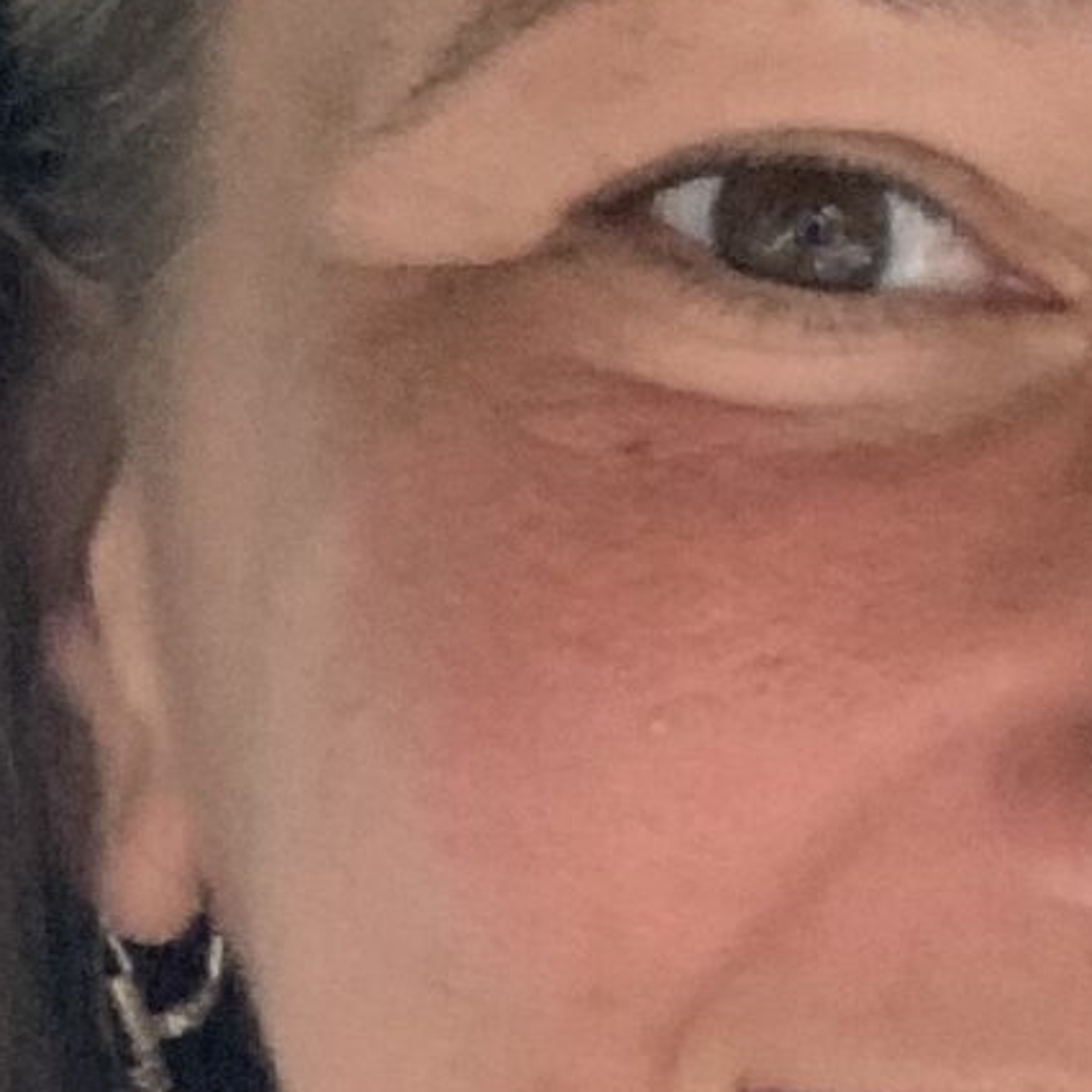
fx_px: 6067
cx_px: 1867
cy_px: 1323
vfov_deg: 10.1
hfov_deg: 9.8
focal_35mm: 170
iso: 250
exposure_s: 1/60
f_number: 2.2
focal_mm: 2.87
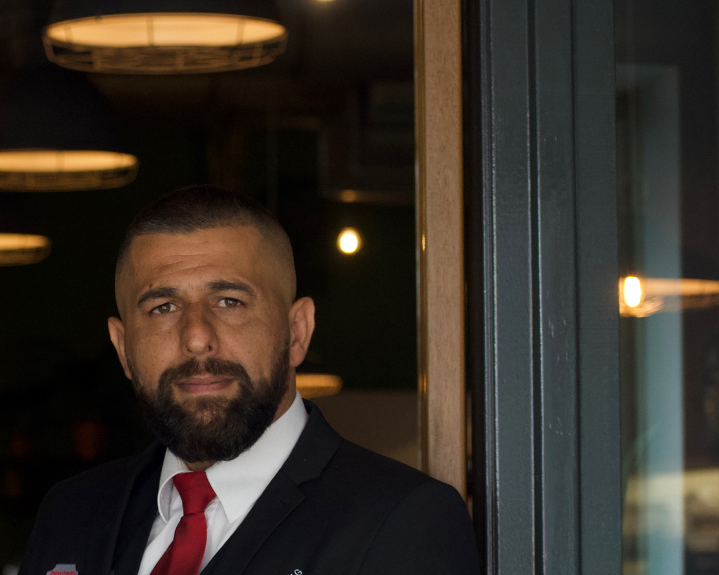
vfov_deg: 8.0
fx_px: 4085
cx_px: 64
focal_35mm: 192
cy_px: 440
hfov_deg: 10.0
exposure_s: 1/125
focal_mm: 70
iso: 1100
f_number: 4.5
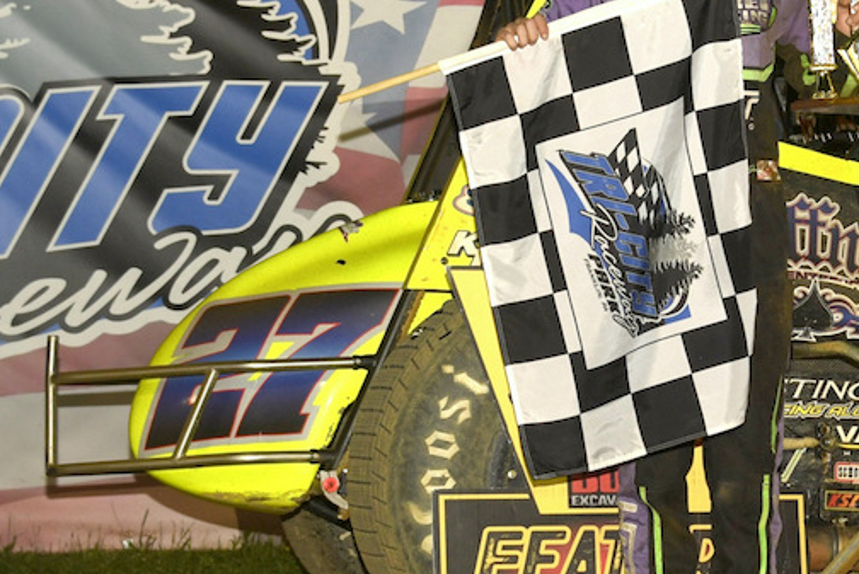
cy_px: 83
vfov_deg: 11.5
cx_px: 954
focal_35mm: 119
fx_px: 2842
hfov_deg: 16.6
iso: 640
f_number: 4.5
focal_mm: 50
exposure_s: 1/250
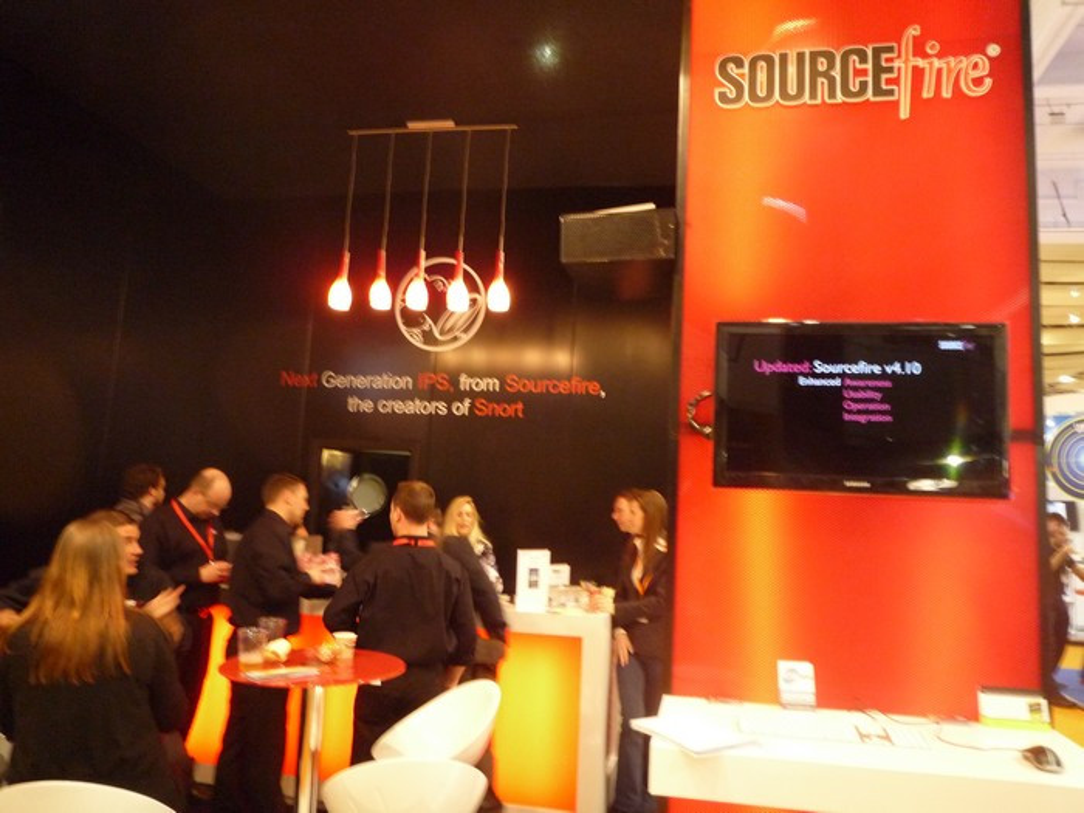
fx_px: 783
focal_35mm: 25
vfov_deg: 54.9
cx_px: 542
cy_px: 406
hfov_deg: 69.4
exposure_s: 1/20
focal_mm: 4.4
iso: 400
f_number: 2.8
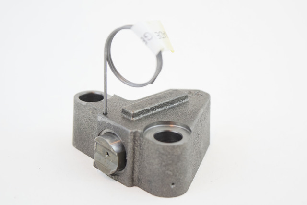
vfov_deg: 17.5
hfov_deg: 26.0
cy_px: 102
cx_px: 154
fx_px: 665
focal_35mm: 78
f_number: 5.6
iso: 1250
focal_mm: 52
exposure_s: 1/60
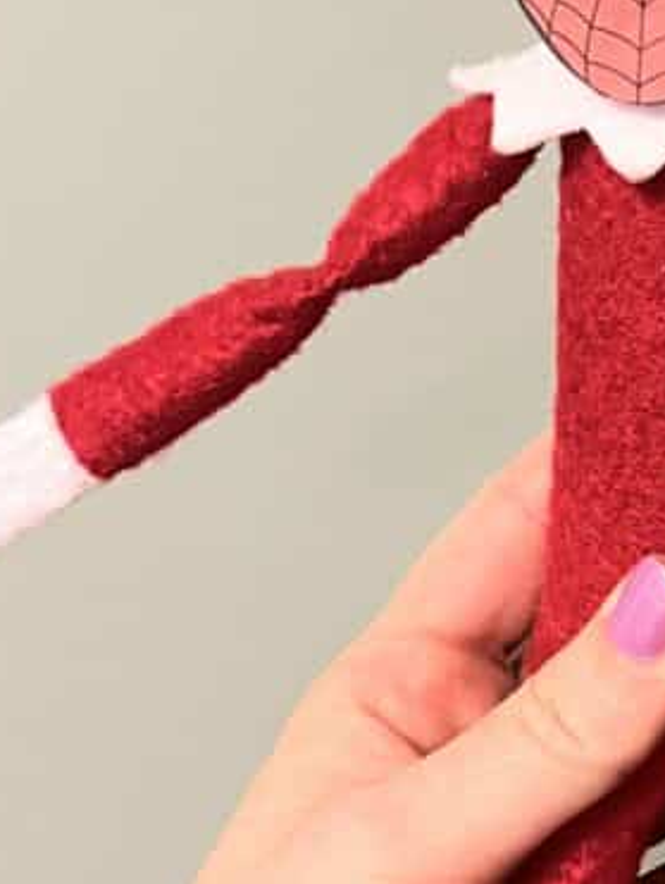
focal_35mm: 84
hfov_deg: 17.2
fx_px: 2148
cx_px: 660
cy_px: 431
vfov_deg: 23.3
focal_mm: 5.7
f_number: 1.5
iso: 500
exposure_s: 1/40
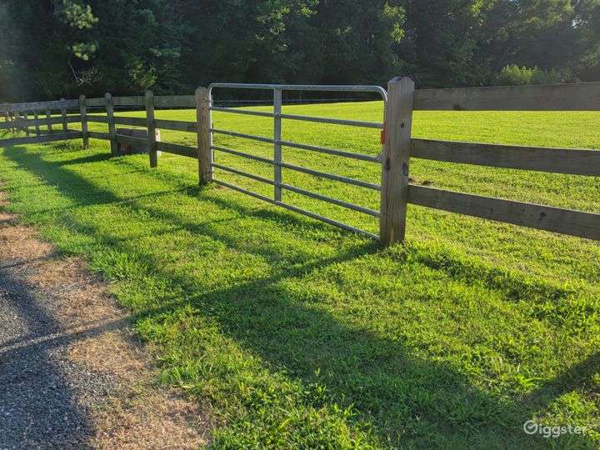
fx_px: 451
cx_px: 300
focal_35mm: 26
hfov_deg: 67.3
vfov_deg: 53.1
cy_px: 225
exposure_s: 1/959
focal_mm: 5.4
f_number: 1.8
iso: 40
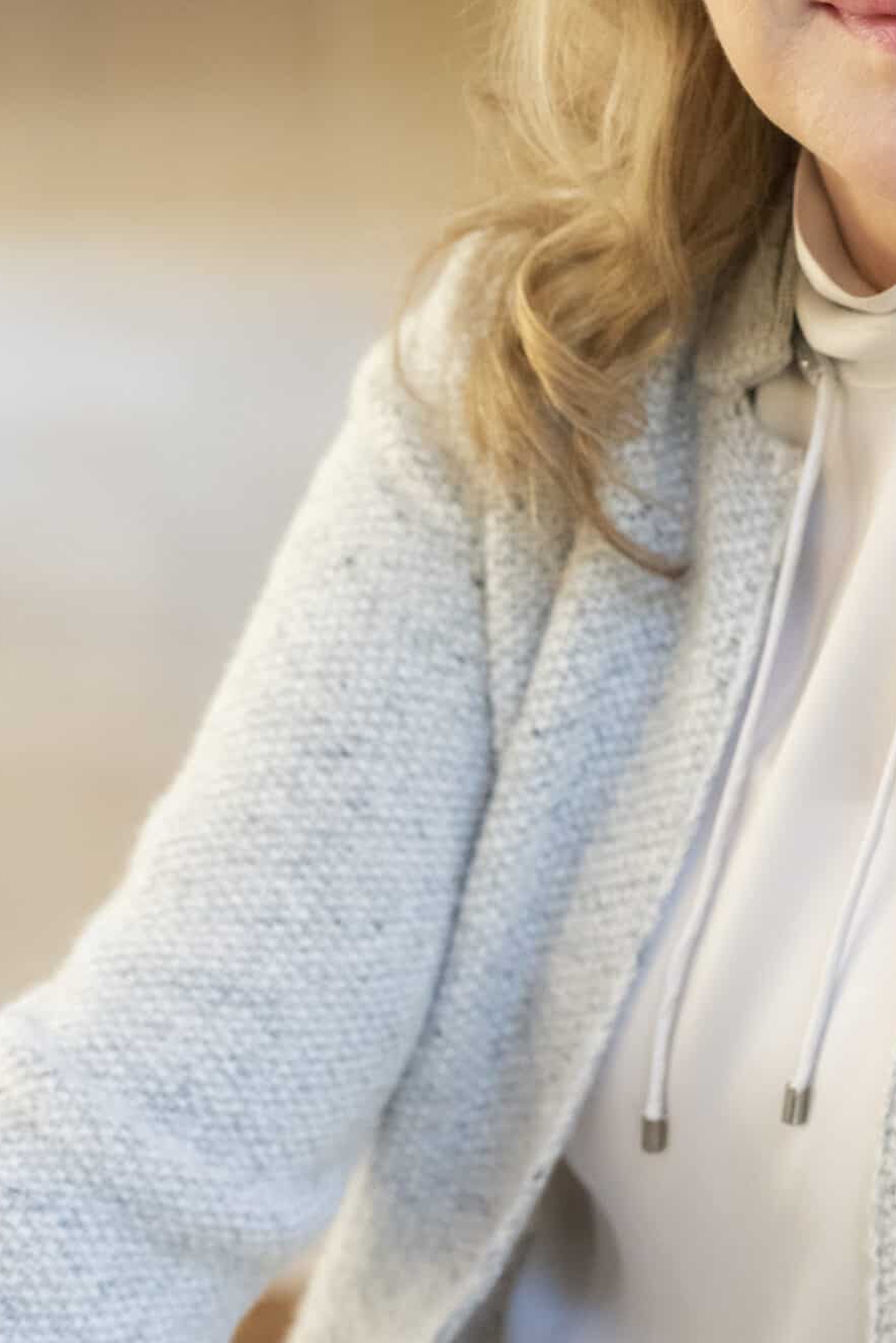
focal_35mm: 164
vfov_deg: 12.4
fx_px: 6116
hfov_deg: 8.4
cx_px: 736
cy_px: 112
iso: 5000
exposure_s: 1/100
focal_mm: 85
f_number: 4
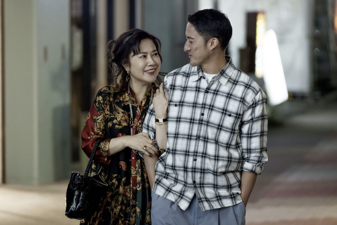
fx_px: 1872
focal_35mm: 200
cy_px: 112
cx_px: 168
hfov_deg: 10.3
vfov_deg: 6.9
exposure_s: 1/200
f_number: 4
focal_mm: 200
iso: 8000
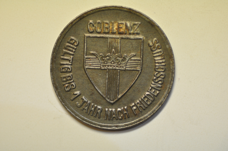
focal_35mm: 90
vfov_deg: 15.2
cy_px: 76
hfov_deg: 22.6
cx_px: 114
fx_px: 569
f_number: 4
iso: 800
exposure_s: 1/250
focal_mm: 60
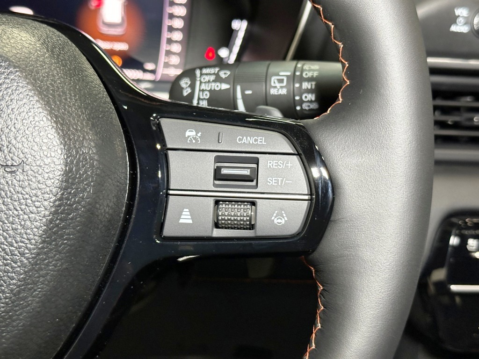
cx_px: 240
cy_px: 180
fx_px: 664
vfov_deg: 30.3
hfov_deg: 39.7
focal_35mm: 48
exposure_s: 1/40
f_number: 1.78
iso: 500
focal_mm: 6.86
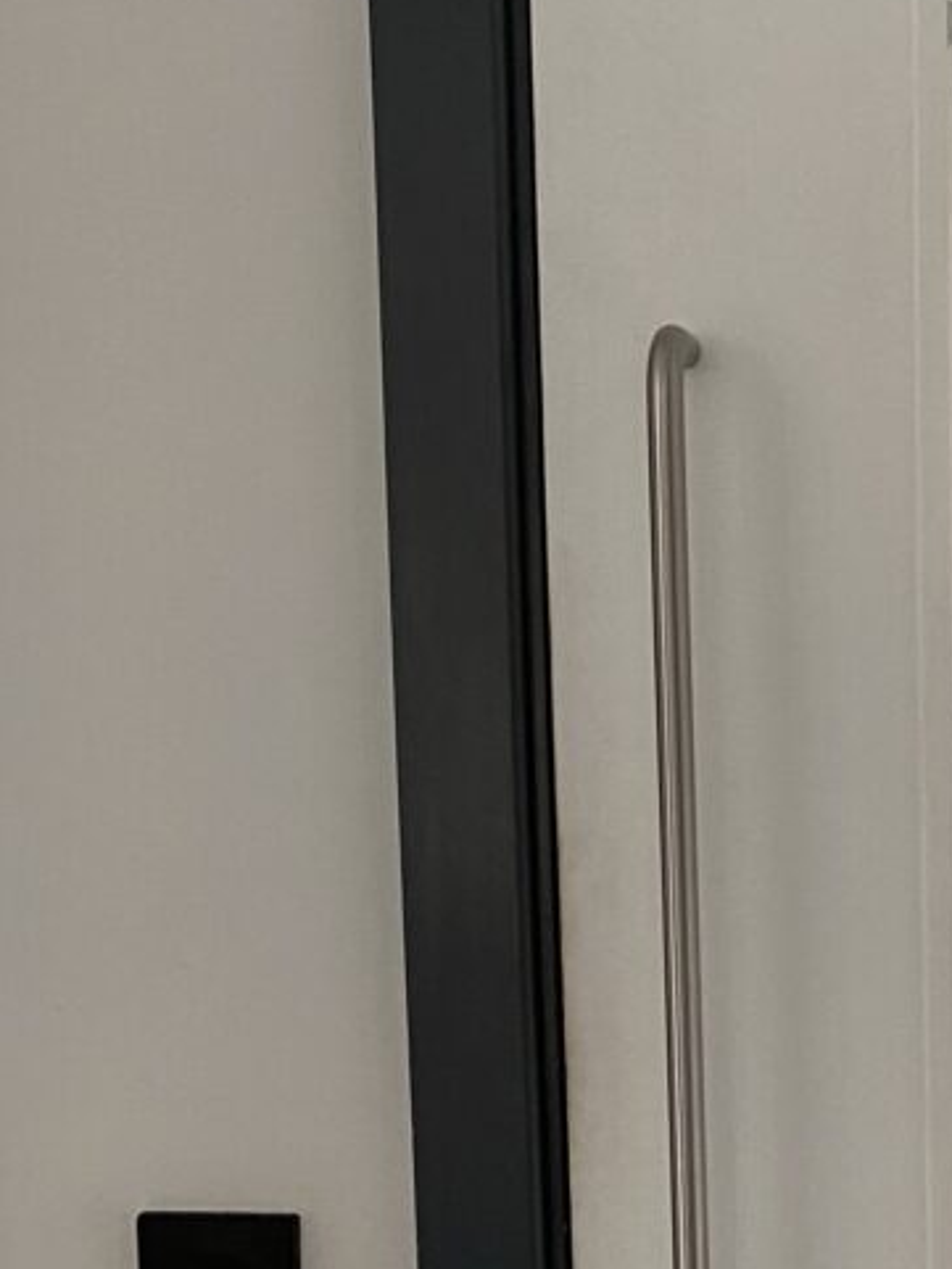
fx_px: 3042
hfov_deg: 16.5
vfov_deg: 22.1
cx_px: 1348
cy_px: 1438
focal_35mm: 83
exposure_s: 1/50
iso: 125
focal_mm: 4.25
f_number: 1.8
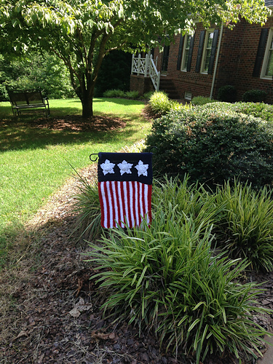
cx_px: 136
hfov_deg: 42.9
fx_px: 347
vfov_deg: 55.4
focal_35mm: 33
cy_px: 182
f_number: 2.4
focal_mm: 4.12
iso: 50
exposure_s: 1/359
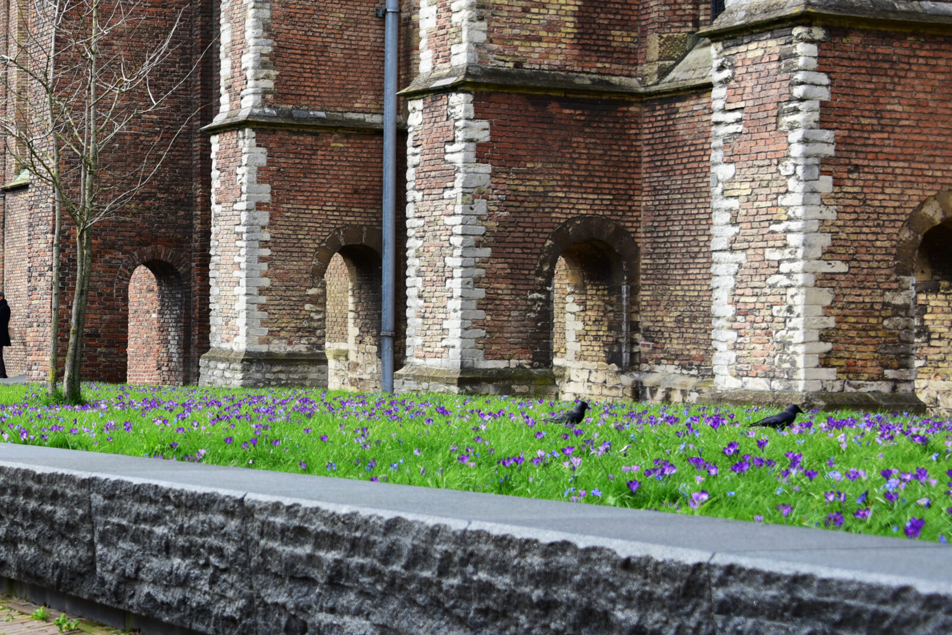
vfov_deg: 19.5
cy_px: 268
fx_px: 1852
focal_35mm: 70
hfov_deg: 28.7
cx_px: 361
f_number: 5
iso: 100
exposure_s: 1/125
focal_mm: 55
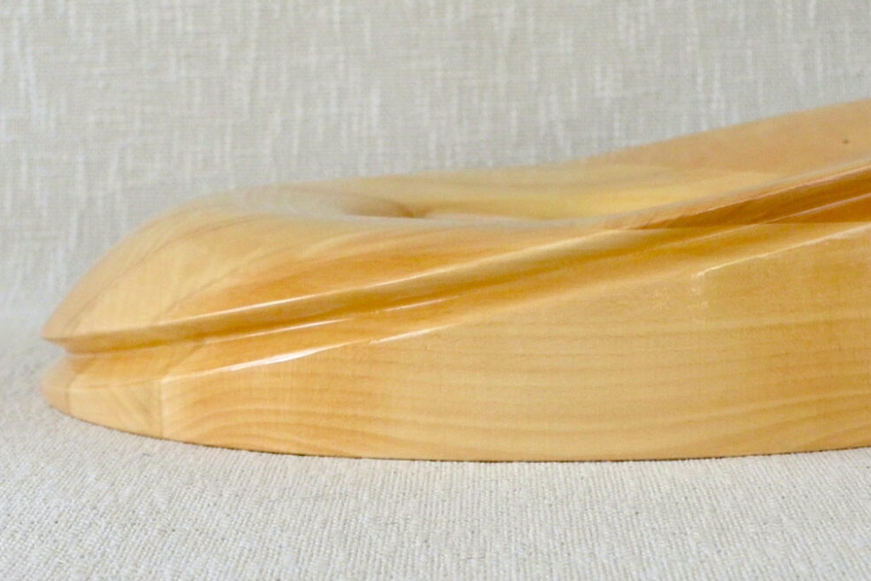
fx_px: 1790
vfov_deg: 18.3
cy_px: 129
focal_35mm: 74
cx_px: 550
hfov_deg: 27.2
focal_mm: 24
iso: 200
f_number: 4.5
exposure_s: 1/80
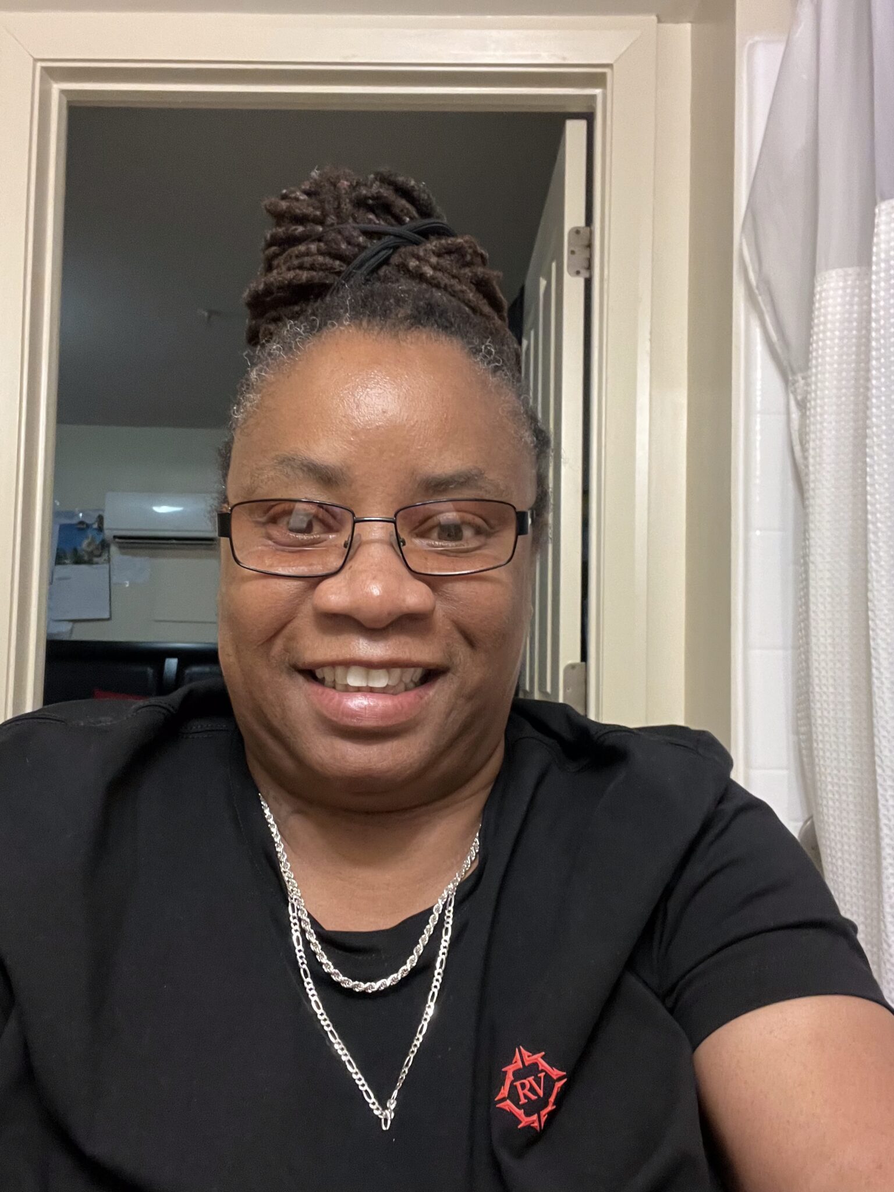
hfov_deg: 46.8
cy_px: 596
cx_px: 447
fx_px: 1033
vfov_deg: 60.0
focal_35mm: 30
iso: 400
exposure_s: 1/40
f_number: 2.2
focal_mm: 2.71
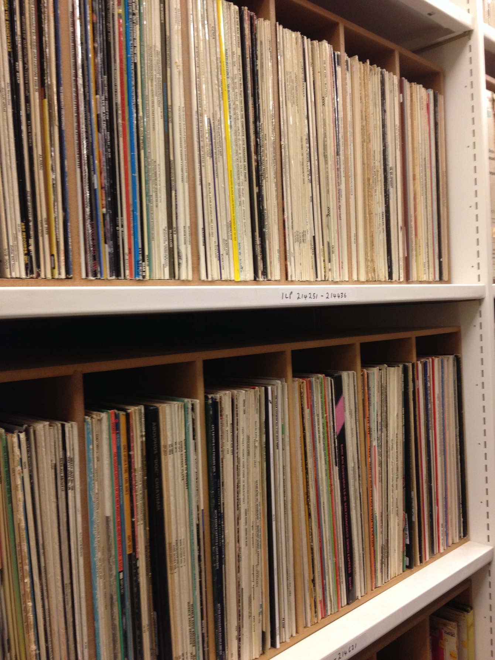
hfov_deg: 40.7
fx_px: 667
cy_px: 330
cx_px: 248
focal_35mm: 35
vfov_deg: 52.6
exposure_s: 1/20
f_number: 2.4
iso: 125
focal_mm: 4.28
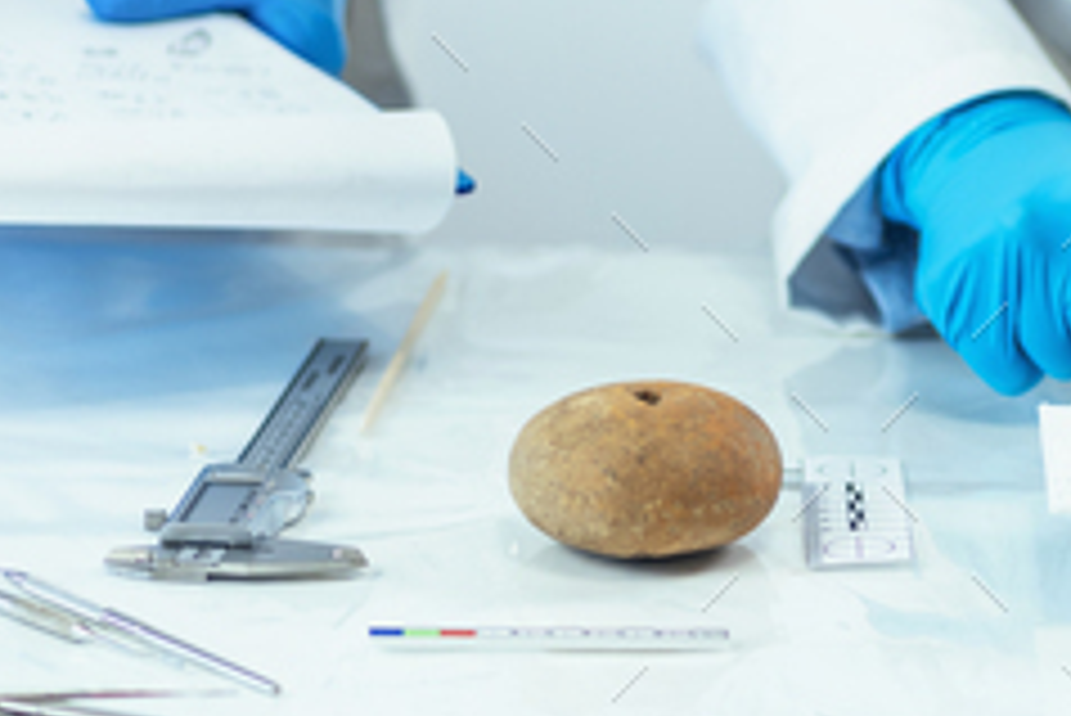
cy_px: -11
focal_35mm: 260
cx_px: 832
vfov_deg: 5.3
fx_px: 7739
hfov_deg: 7.9
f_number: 2.8
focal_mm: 105
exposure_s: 1/160
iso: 100
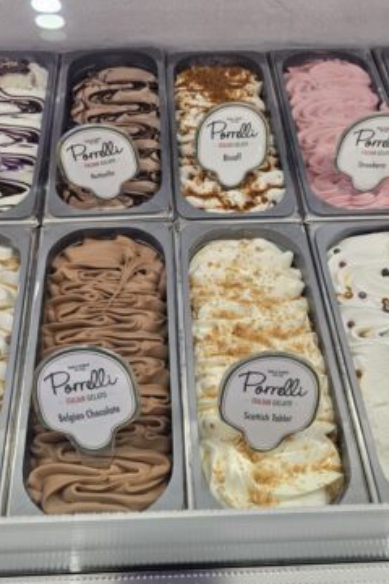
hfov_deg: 40.0
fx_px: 535
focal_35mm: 33
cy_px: 286
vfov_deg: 57.2
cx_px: 186
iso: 125
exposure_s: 1/100
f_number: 1.7
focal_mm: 6.3
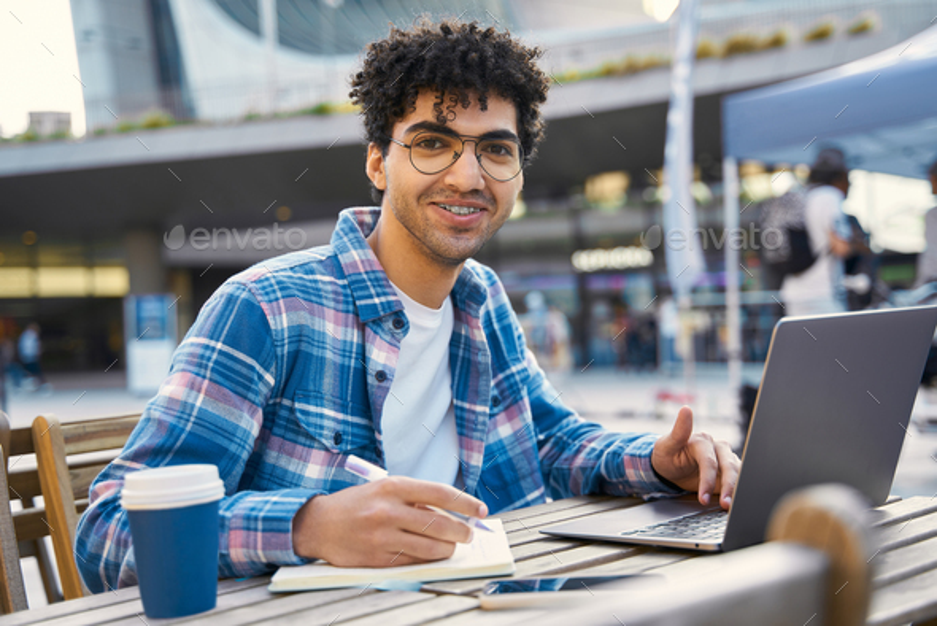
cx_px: 468
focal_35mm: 49
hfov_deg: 40.3
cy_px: 313
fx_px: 1276
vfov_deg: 27.6
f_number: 2.8
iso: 160
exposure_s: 1/400
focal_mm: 49
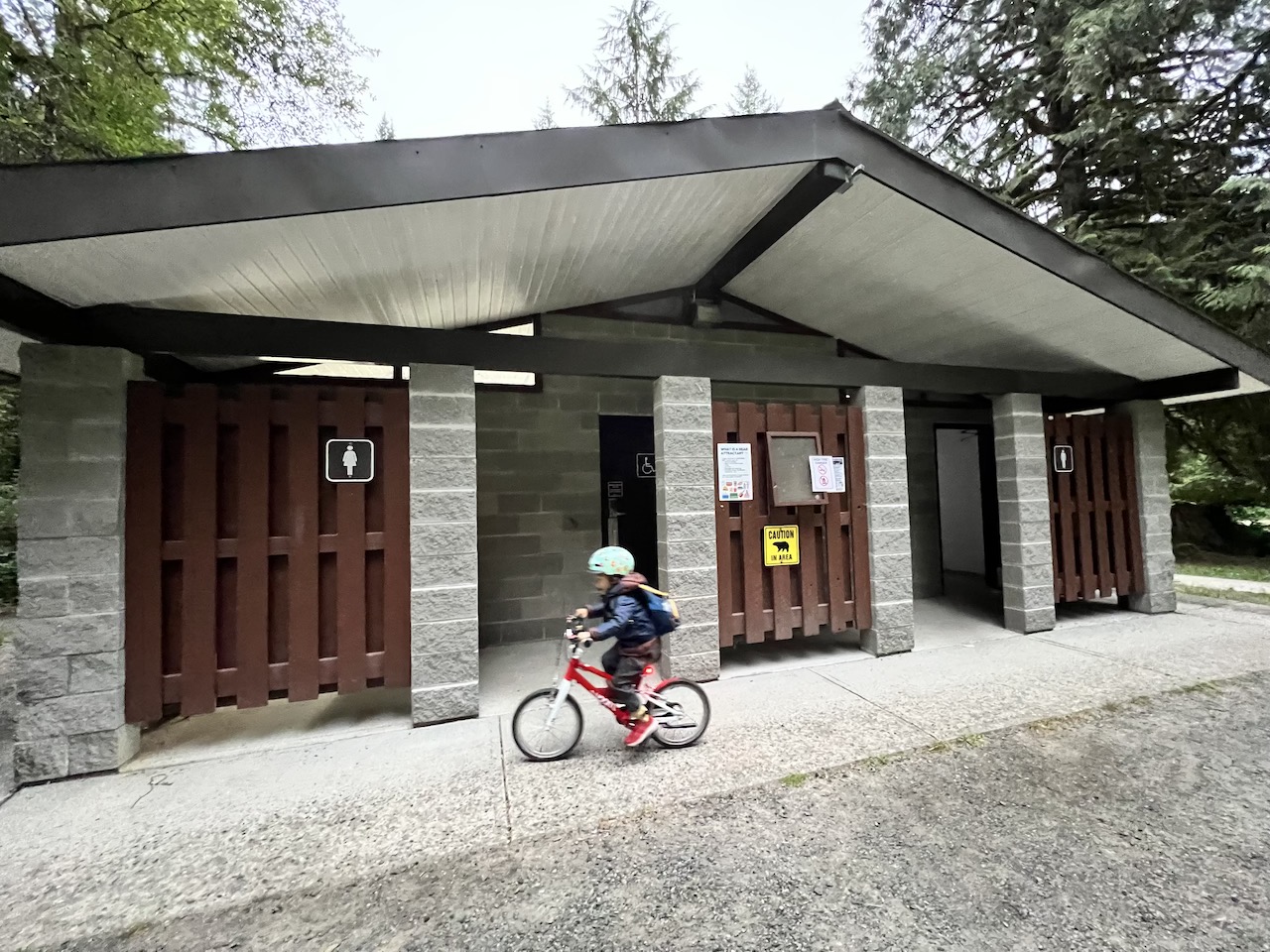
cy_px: 476
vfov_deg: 89.9
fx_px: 477
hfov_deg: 106.2
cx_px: 635
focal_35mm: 13
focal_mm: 1.57
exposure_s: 1/41
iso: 1000
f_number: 1.8
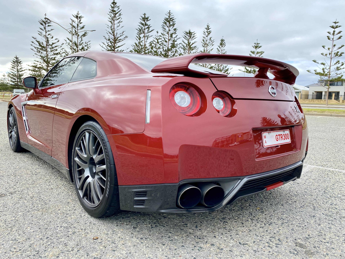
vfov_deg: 53.1
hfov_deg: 67.3
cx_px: 172
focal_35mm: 26
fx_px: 259
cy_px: 130
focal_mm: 4.25
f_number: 1.8
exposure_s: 1/1346
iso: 32
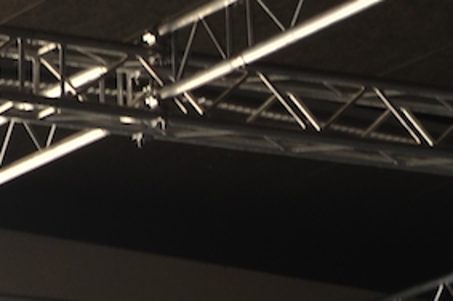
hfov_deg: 6.3
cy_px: 637
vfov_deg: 4.2
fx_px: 4072
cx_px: 523
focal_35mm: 324
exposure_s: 1/3
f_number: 4.5
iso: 125
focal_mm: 34
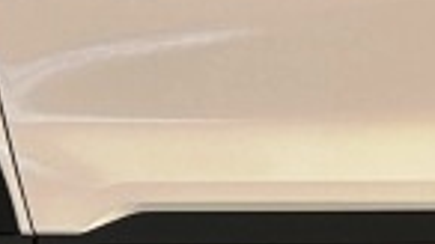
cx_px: 539
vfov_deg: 6.6
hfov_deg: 11.5
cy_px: 336
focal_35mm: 183
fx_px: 2110
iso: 250
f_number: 1.78
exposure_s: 1/60
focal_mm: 6.86
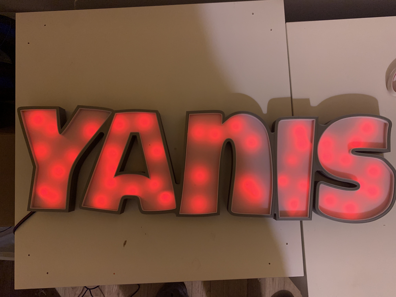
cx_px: 198
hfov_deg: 67.3
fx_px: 297
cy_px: 148
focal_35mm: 26
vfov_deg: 53.1
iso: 320
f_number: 1.8
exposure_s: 1/34
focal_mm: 4.25
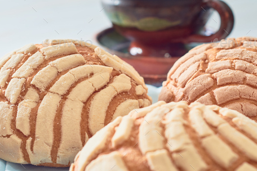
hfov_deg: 21.0
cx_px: 150
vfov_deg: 14.1
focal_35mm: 97
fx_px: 692
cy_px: 69
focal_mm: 50
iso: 100
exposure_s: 1/100
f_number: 5.6
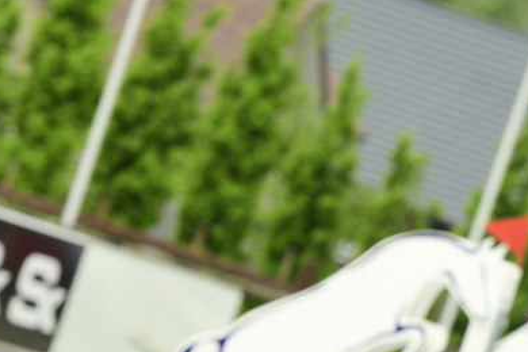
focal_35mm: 615
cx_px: 892
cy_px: 460
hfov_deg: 3.3
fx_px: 9019
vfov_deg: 2.2
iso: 400
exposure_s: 1/640
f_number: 7.1
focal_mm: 150
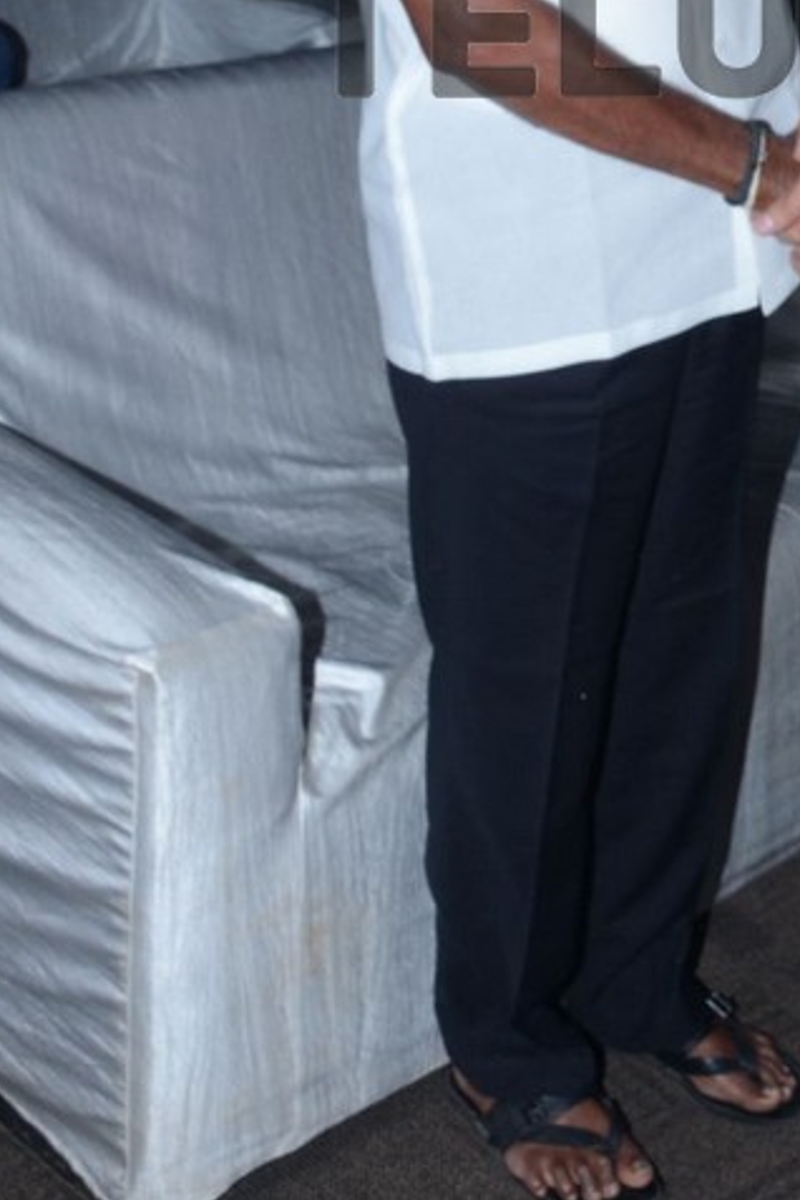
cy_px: 28
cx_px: 867
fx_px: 2371
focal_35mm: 71
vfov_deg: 27.0
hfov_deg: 18.5
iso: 400
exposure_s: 1/125
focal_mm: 21
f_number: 10
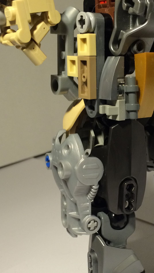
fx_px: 392
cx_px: 123
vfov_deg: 38.4
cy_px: 153
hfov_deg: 21.9
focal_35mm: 54
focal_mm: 4.15
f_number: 2.2
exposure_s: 1/30
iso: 64
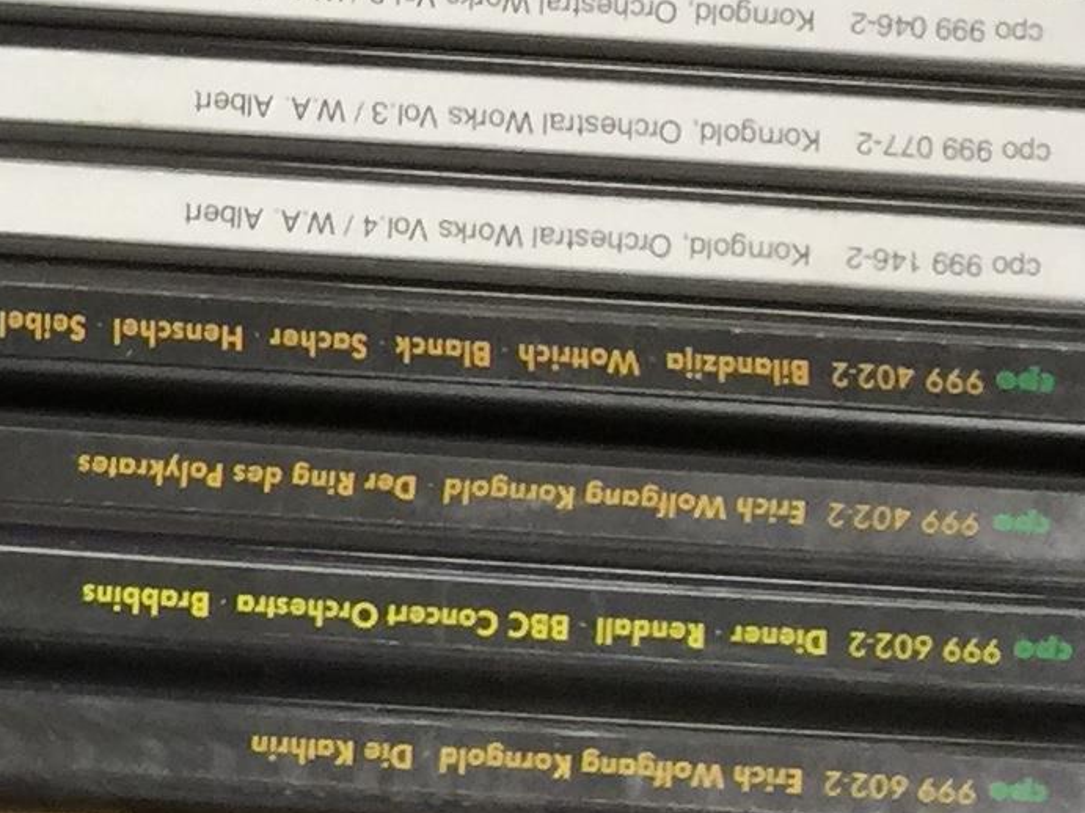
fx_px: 4293
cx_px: -1017
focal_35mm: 137
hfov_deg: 12.8
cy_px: -347
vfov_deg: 10.5
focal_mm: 4.15
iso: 50
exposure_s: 1/17
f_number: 2.2
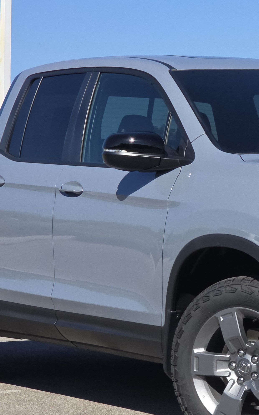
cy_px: 251
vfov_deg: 14.2
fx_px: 1660
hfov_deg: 8.9
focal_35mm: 147
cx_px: 267
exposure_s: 1/2510
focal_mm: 7.9
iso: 50
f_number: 2.4
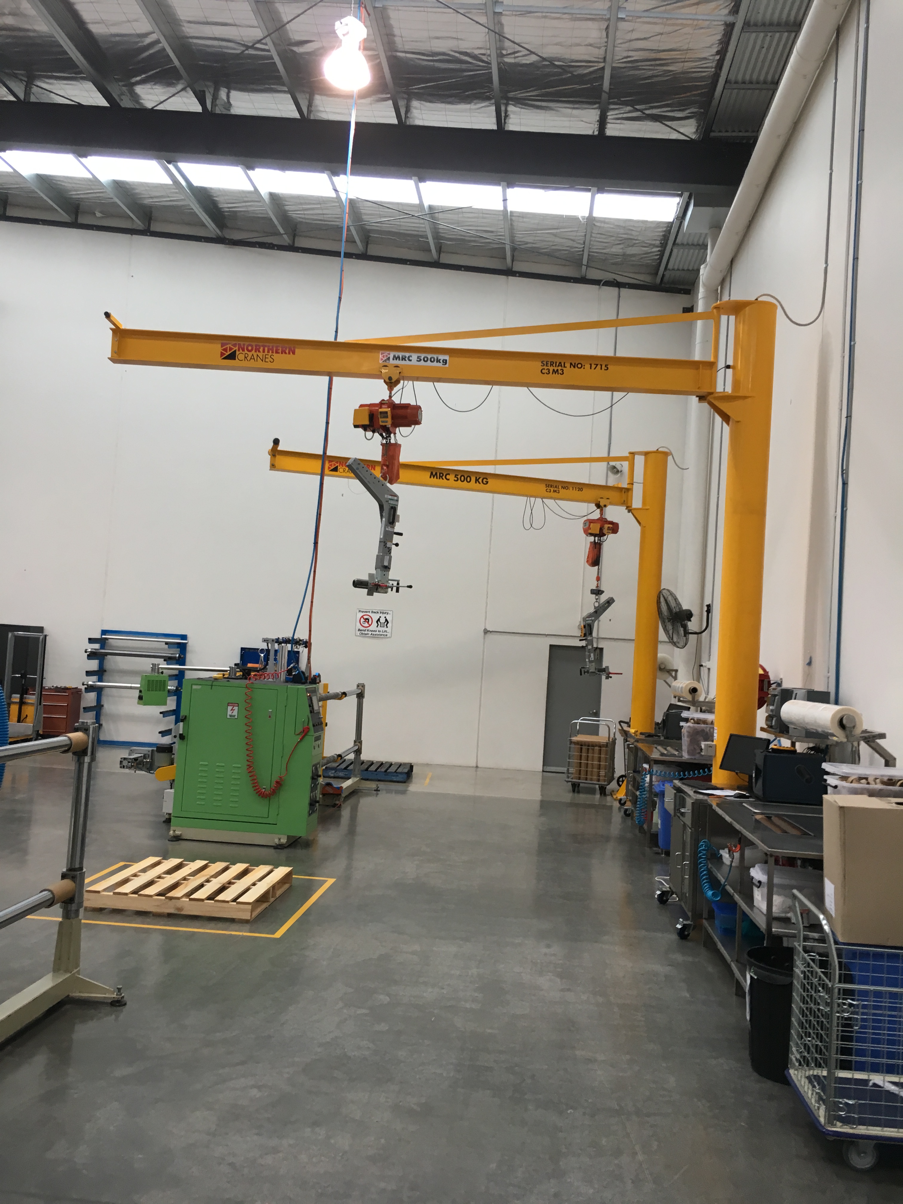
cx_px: 452
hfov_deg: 48.2
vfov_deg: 61.7
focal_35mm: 29
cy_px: 602
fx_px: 1009
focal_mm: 4.15
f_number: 2.2
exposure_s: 1/33
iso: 64
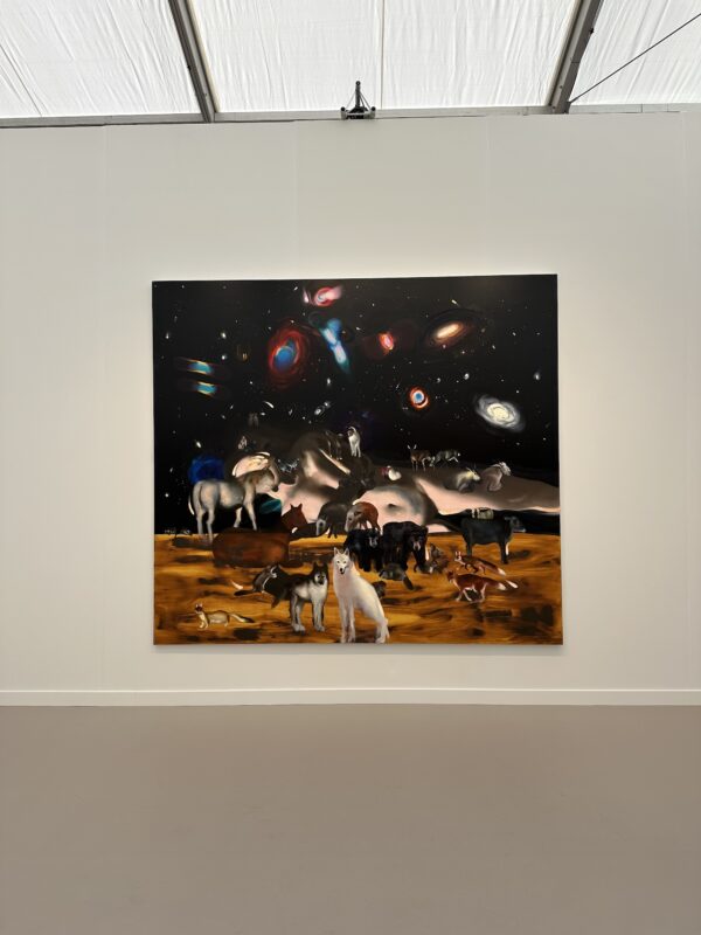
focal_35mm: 24
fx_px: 648
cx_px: 350
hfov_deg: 56.8
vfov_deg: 71.6
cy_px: 468
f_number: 1.78
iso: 80
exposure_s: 1/803
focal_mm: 6.86
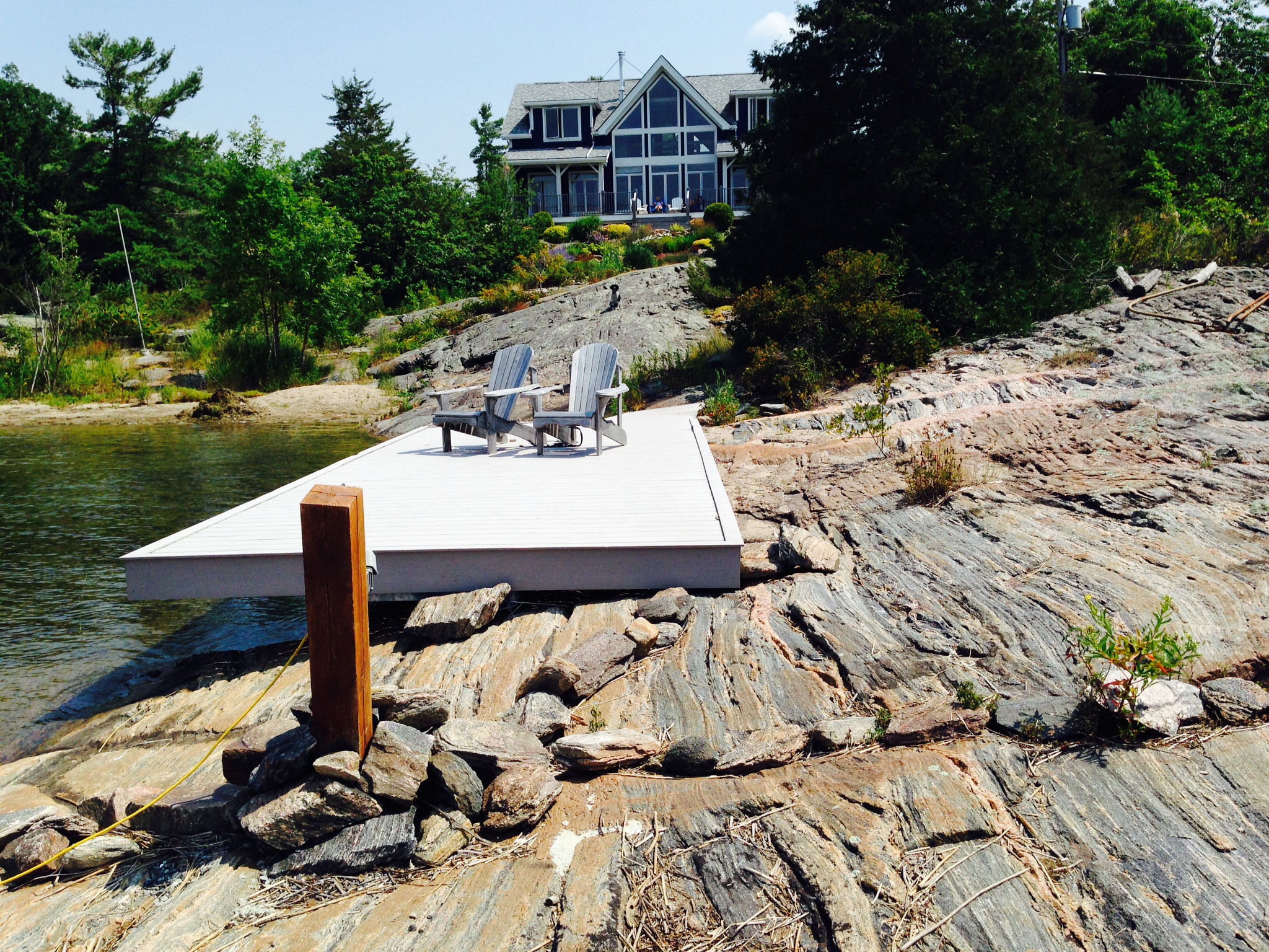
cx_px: 634
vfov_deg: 42.9
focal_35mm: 33
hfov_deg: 55.4
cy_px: 476
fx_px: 1210
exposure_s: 1/2008
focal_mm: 4.12
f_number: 2.4
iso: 50
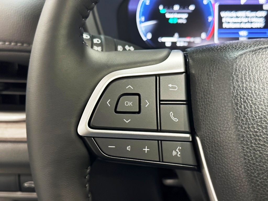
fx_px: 372
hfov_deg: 39.7
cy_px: 100
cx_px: 134
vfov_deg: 30.3
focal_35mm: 48
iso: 640
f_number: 1.78
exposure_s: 1/30
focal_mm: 6.86
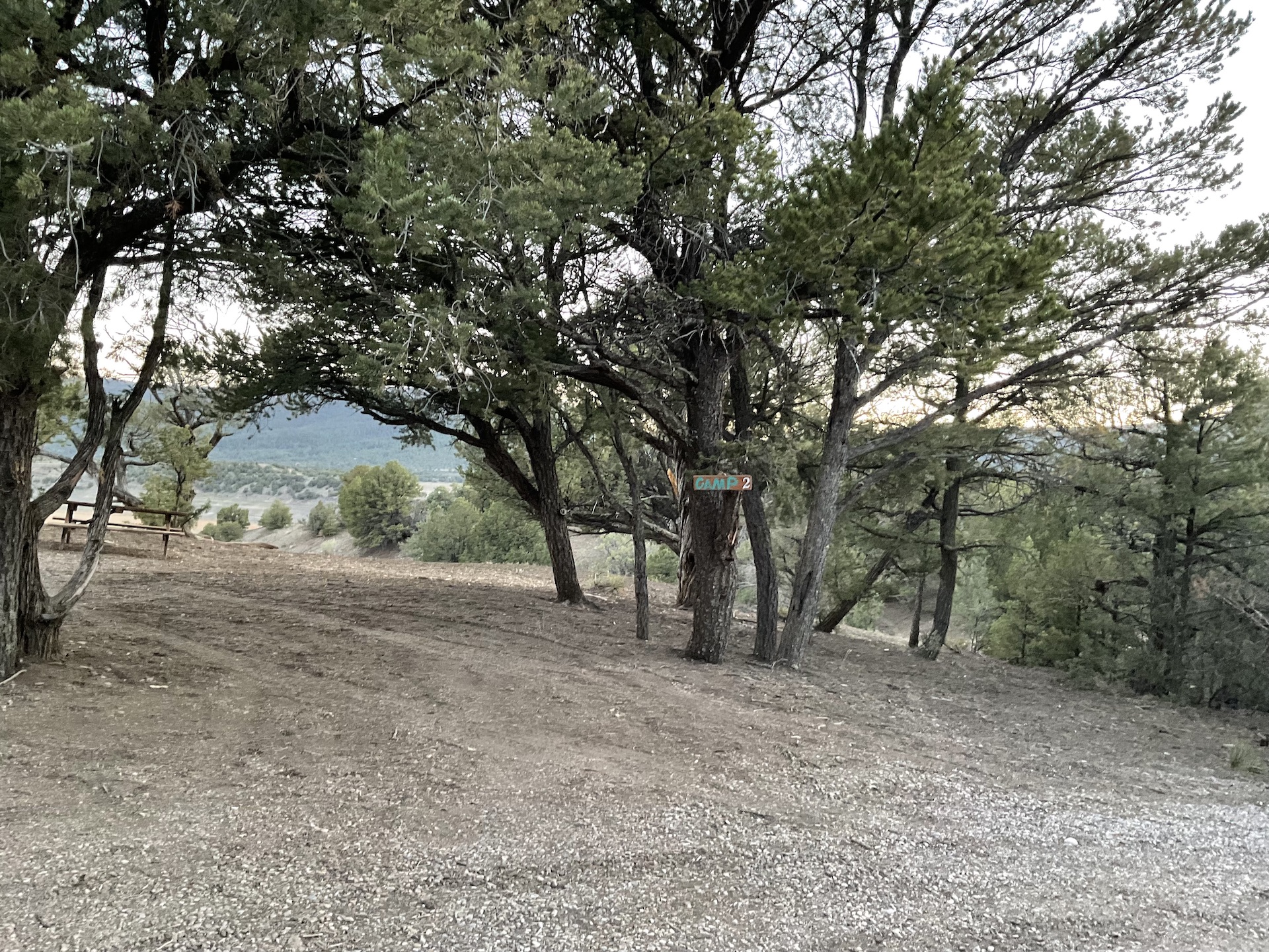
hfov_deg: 61.7
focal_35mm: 29
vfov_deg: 48.2
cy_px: 476
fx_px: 1063
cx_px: 634
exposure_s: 1/60
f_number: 1.8
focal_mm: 3
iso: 200
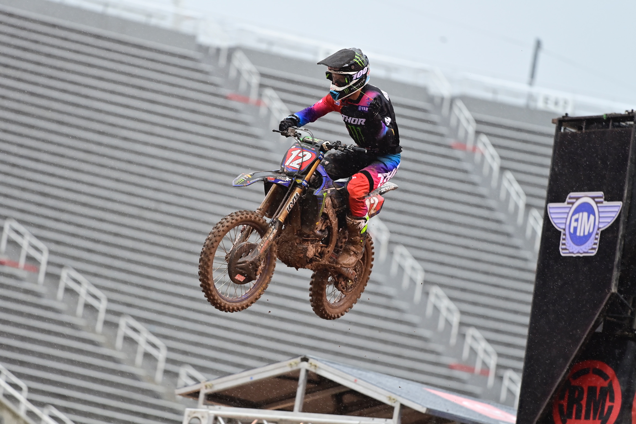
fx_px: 5300
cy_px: 212
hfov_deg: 6.9
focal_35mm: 300
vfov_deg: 4.6
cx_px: 318
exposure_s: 1/1600
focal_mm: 300
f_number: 4
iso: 1250
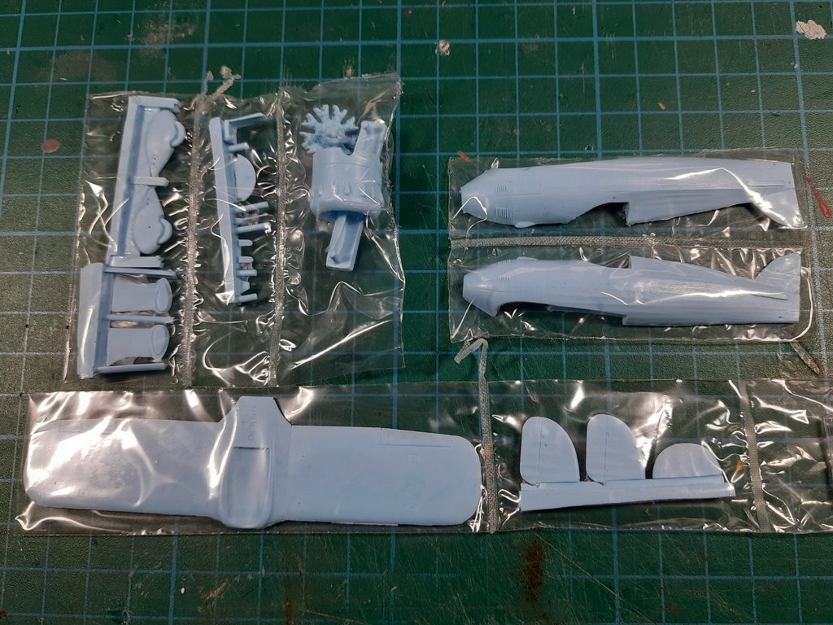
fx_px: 578
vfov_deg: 56.8
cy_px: 312
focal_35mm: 24
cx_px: 416
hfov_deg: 71.6
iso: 25
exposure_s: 1/50
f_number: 1.8
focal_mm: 5.23
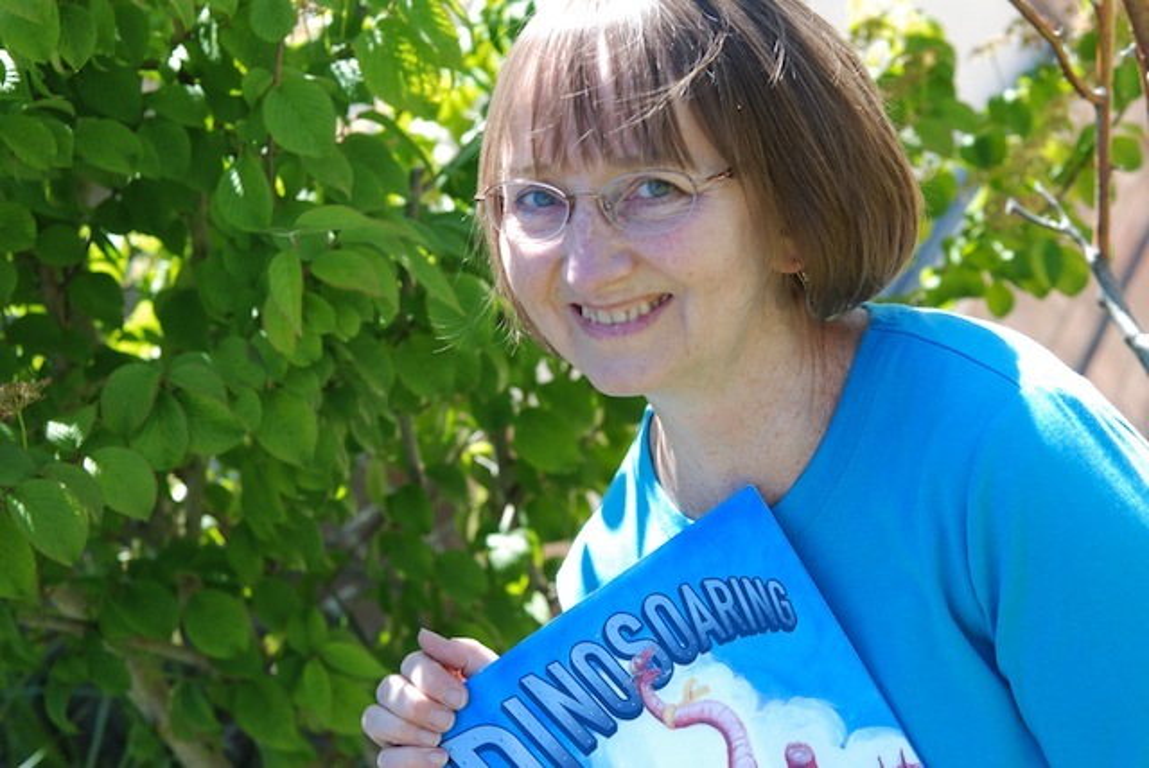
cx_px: 574
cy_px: 384
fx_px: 2683
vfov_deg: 16.3
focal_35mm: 84
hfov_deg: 24.2
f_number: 6.3
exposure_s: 1/640
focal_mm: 56
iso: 800
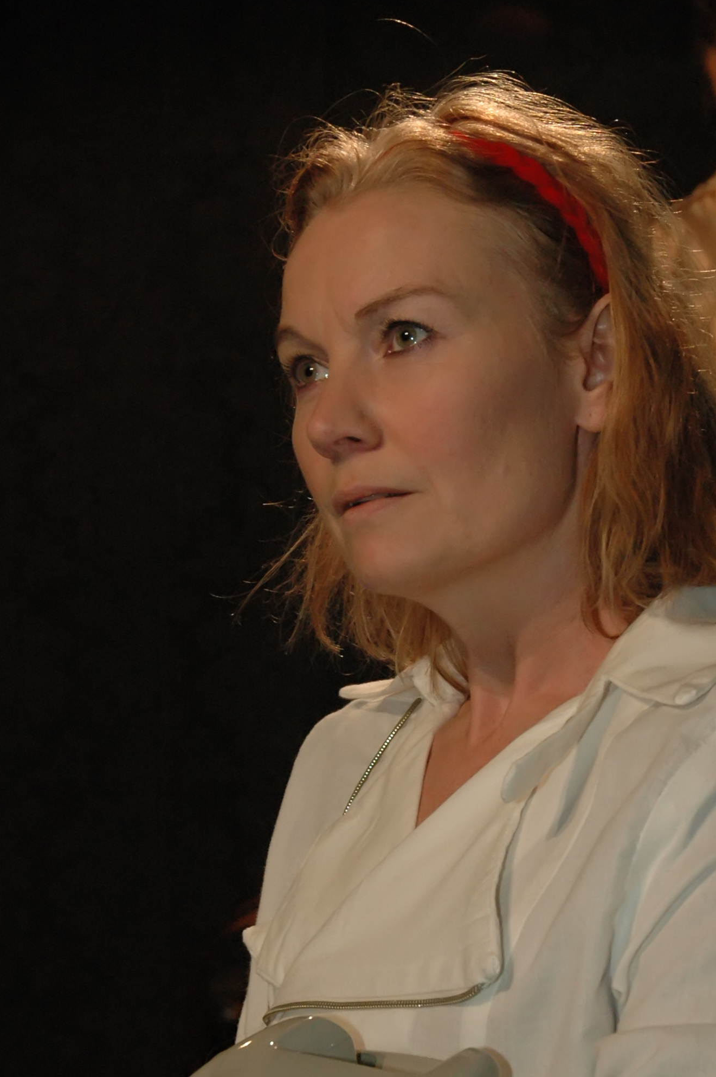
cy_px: 812
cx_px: 409
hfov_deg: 12.5
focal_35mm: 109
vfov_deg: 18.6
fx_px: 3258
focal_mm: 48
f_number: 6.3
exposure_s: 1/60
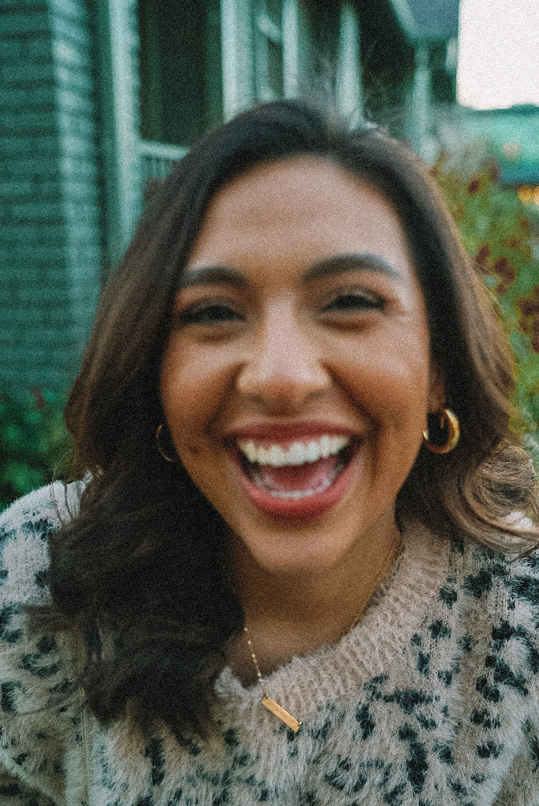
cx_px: 270
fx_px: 829
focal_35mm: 37
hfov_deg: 36.0
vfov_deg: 51.9
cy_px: 403
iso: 250
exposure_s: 1/250
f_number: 3.5
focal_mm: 37
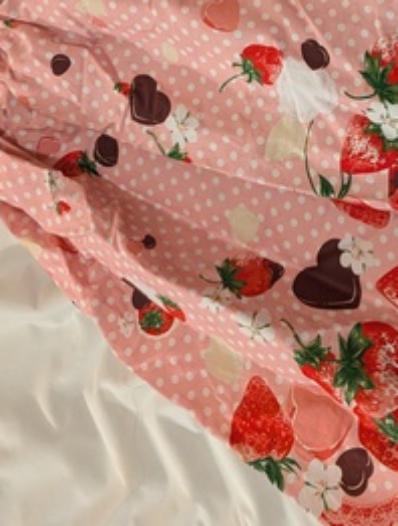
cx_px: 388
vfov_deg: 28.7
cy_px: -89
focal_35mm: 59
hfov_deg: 24.0
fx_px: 900
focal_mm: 6.9
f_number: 1.68
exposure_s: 1/125
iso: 1464
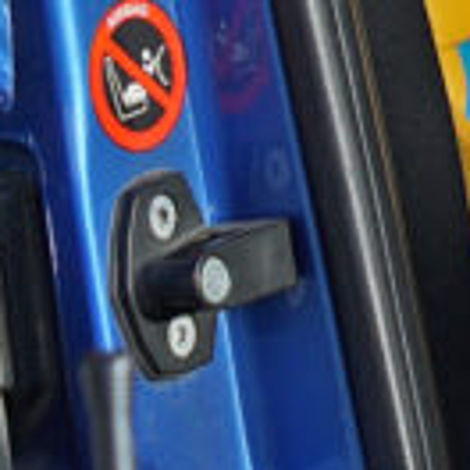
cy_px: -509
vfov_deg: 3.6
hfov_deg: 3.6
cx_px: 677
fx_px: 7466
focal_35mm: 486
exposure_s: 1/160
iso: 125
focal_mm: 49
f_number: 8
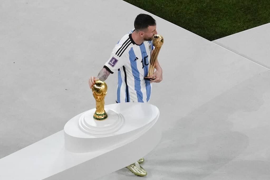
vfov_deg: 2.3
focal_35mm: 600
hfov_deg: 3.4
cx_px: 135
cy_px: 90
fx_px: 4500
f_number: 3.2
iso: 2500
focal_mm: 400
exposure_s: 1/800
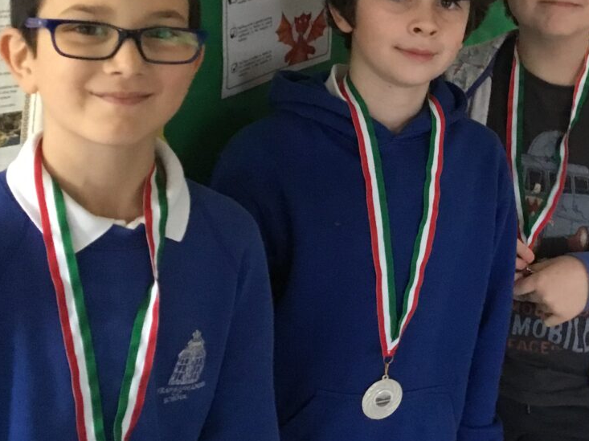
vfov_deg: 22.3
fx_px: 1105
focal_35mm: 65
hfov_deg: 28.4
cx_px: 558
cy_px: 92
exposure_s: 1/25
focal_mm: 3.3
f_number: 2.4
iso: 250
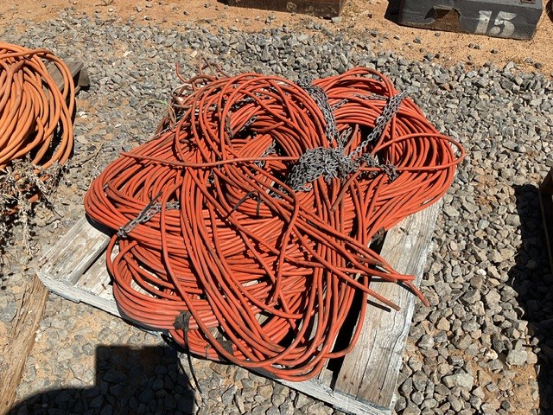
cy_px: 208
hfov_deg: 61.7
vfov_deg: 48.2
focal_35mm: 29
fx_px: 463
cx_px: 276
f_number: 1.8
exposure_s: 1/2801
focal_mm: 3
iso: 16
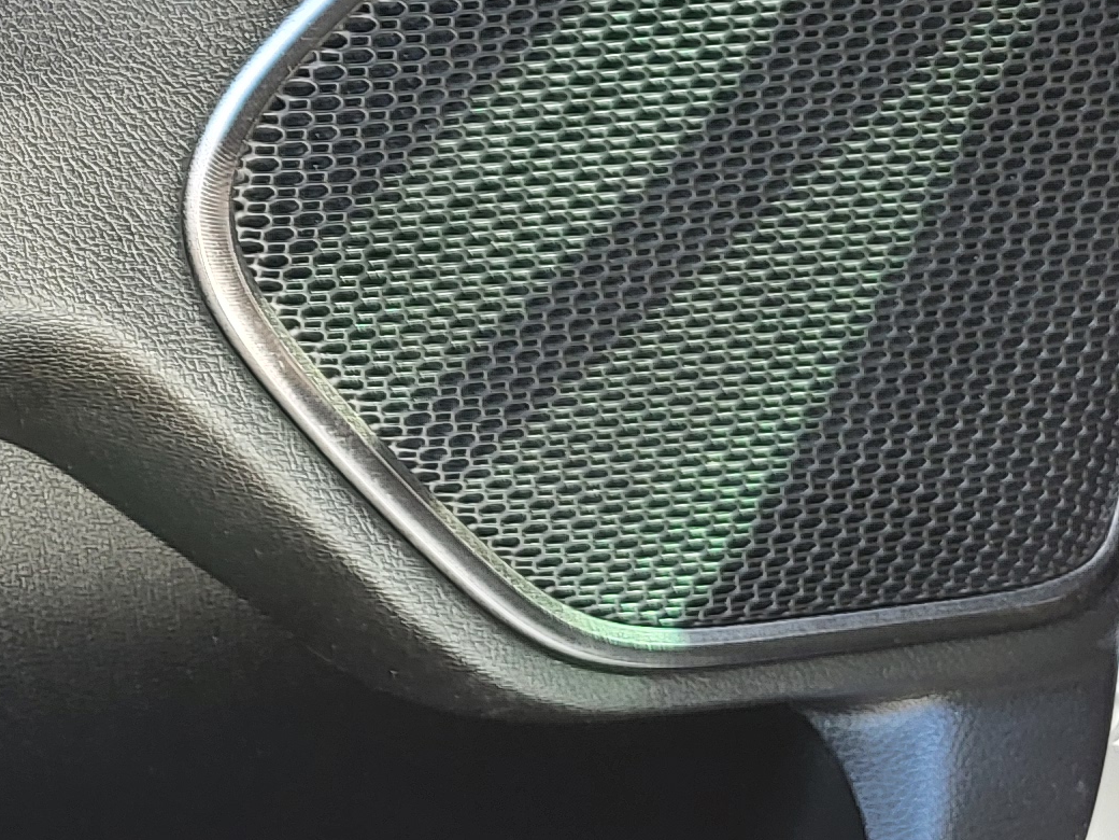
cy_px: -316
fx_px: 3233
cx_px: -873
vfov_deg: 14.1
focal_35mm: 100
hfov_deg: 16.5
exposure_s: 1/100
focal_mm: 5.4
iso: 64
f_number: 1.8
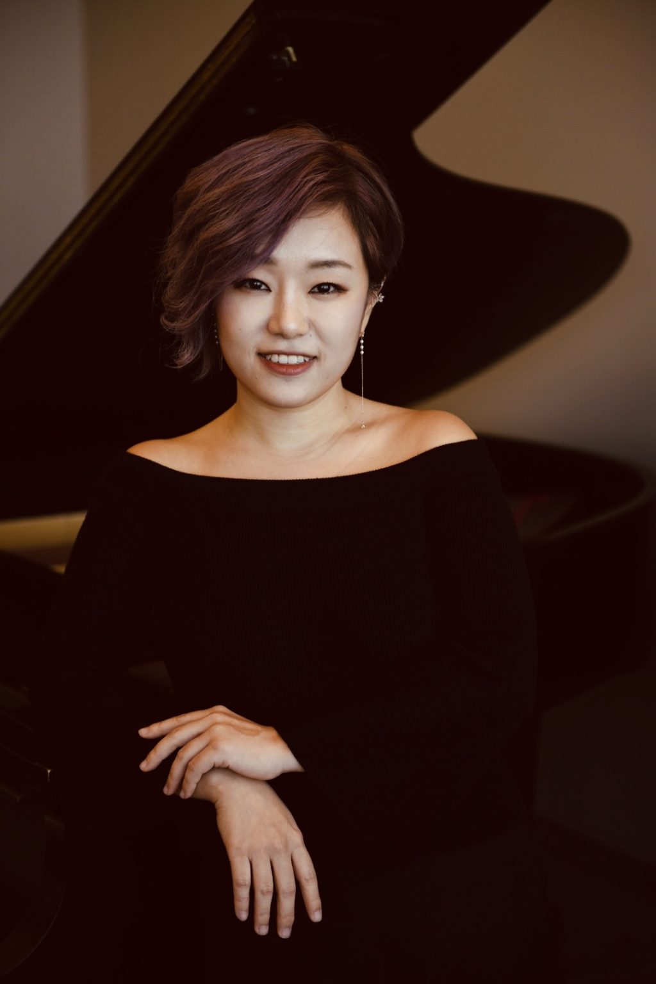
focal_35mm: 70
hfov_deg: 19.5
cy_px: 492
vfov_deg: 28.8
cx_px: 328
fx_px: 1913
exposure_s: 1/160
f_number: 2.8
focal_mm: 70
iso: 200
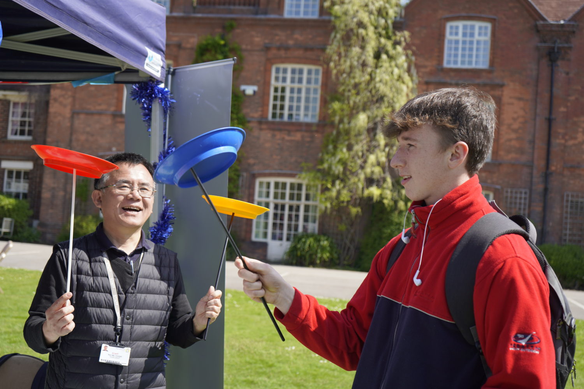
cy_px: 194
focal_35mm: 45
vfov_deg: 29.9
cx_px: 292
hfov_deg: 43.6
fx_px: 730
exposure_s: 1/320
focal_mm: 45
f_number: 4.5
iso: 100
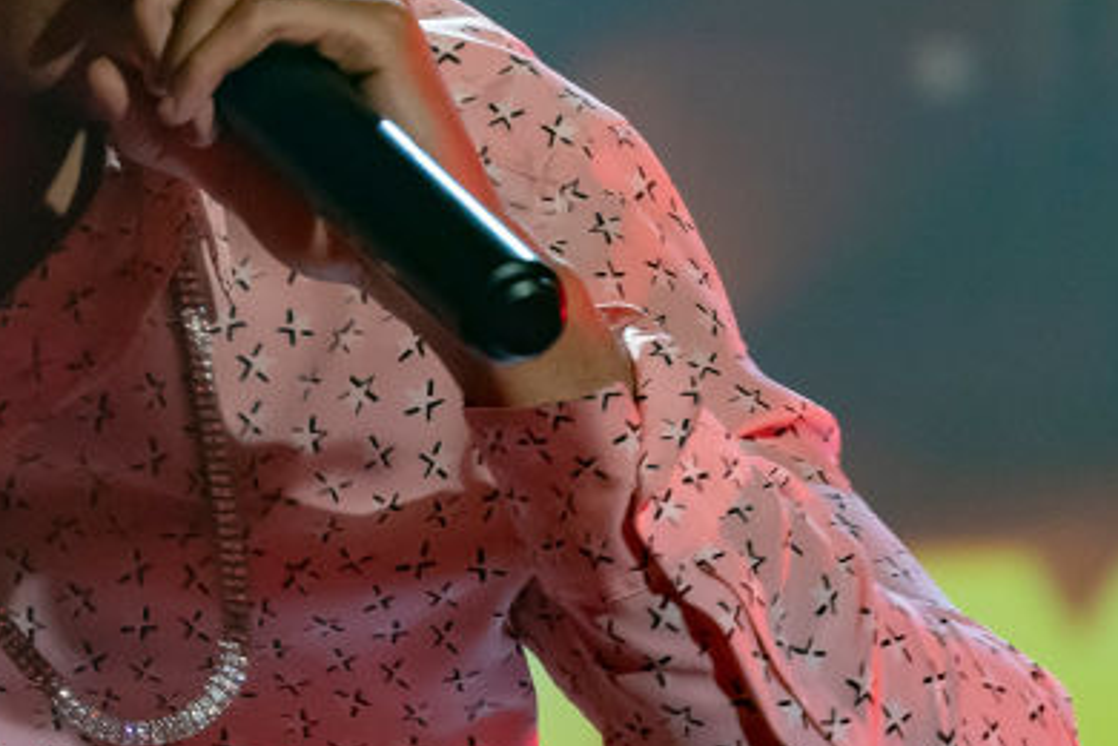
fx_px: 16303
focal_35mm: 525
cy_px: 297
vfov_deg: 2.6
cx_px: -17
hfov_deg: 3.9
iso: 10000
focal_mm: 200
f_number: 7.1
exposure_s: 1/250
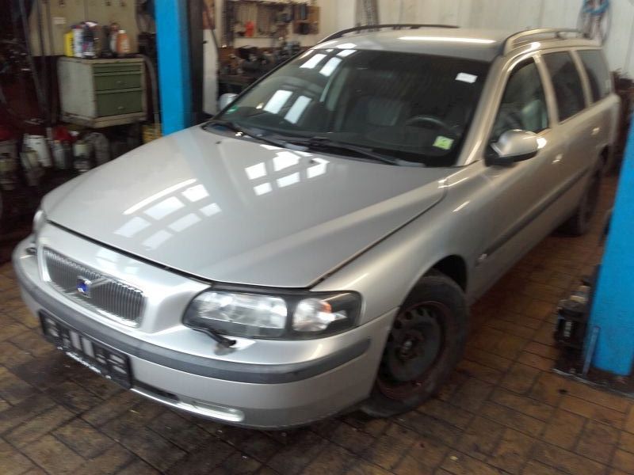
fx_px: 568
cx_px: 317
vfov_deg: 45.4
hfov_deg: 58.4
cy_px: 238
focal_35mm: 31
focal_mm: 3.31
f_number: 2.2
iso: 50
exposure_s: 1/33
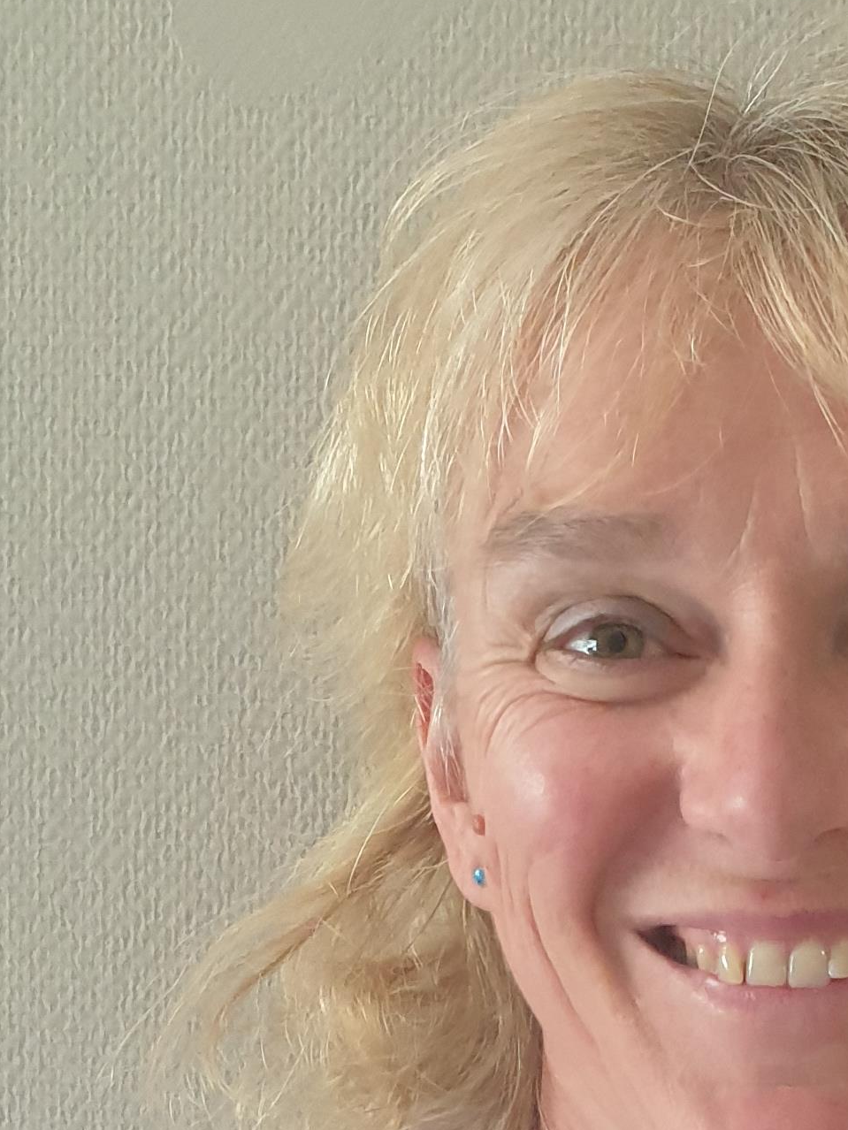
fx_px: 2677
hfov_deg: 17.9
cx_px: 655
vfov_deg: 22.4
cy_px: 1275
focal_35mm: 82
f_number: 2.4
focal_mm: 4.3
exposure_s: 1/50
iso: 320
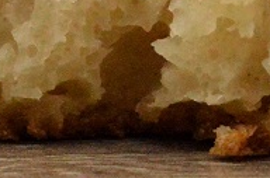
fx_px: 3470
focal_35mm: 464
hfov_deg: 4.5
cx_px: 19
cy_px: -28
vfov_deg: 2.9
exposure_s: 1/1000
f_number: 11
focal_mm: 55
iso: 5000
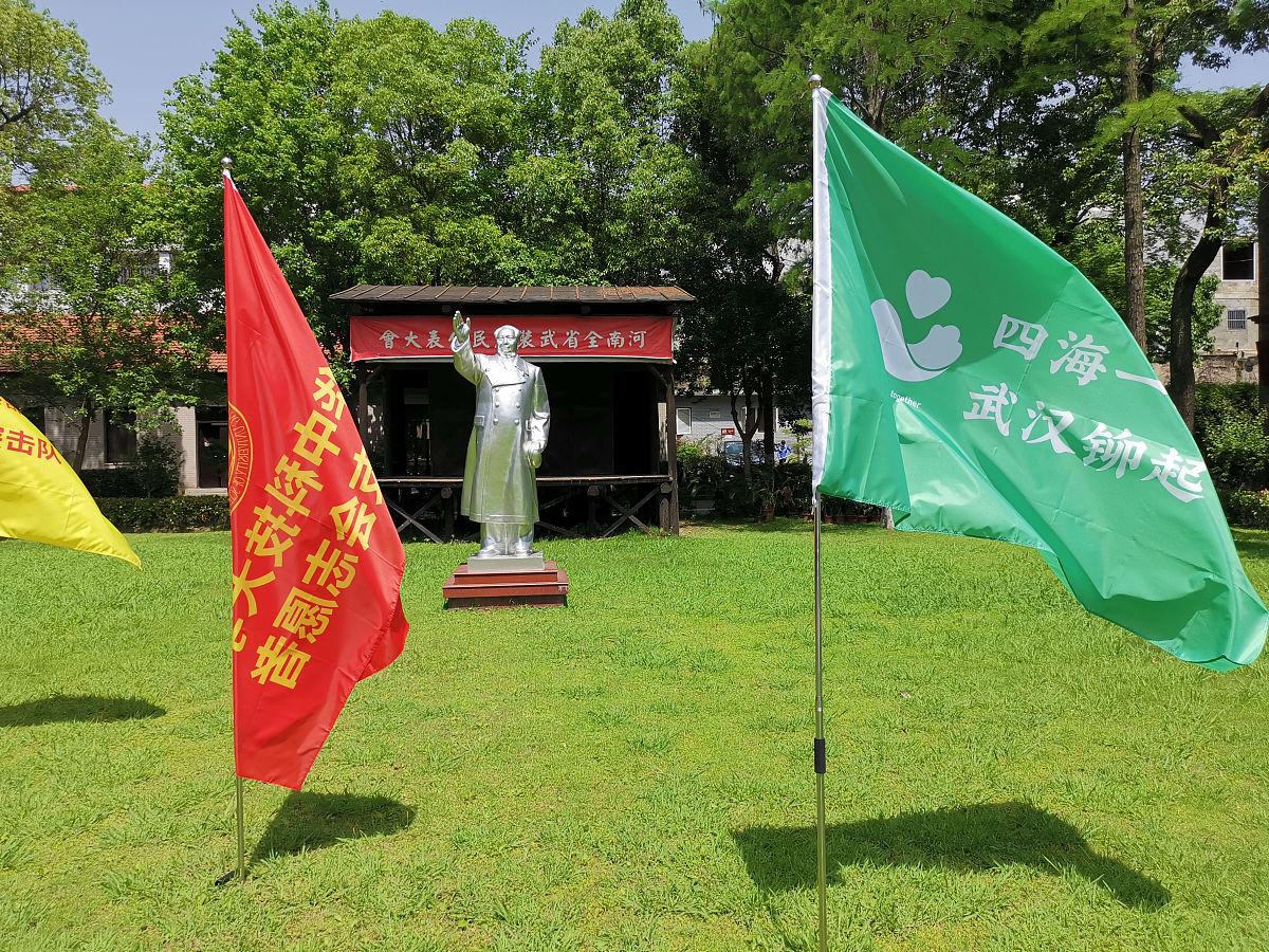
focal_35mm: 27
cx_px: 634
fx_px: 990
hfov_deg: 65.3
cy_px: 476
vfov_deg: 51.4
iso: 50
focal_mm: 5.58
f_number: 1.8
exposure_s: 1/1761
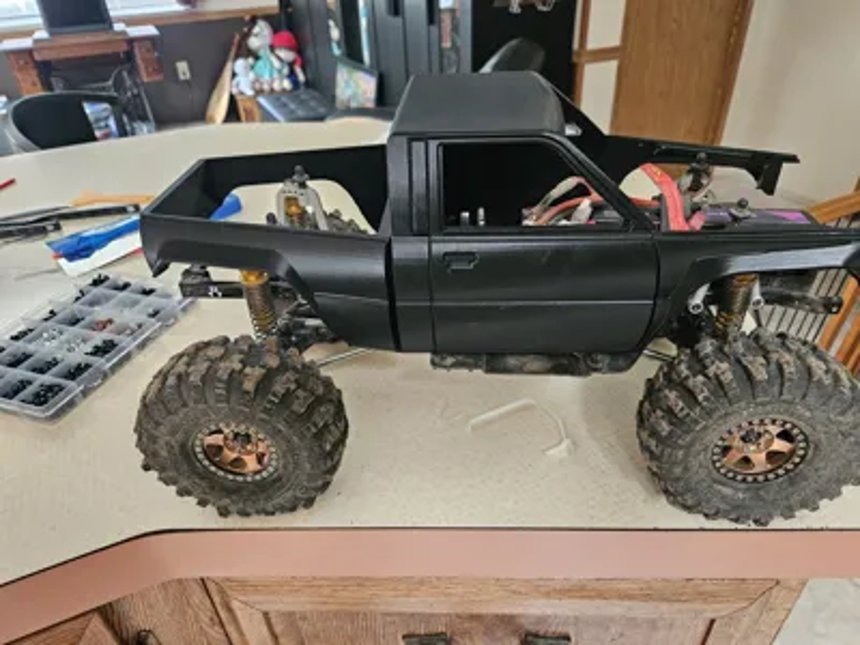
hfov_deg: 73.9
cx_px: 430
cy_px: 322
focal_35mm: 23
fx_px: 571
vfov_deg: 58.9
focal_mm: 5.4
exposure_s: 1/60
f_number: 1.8
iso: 640
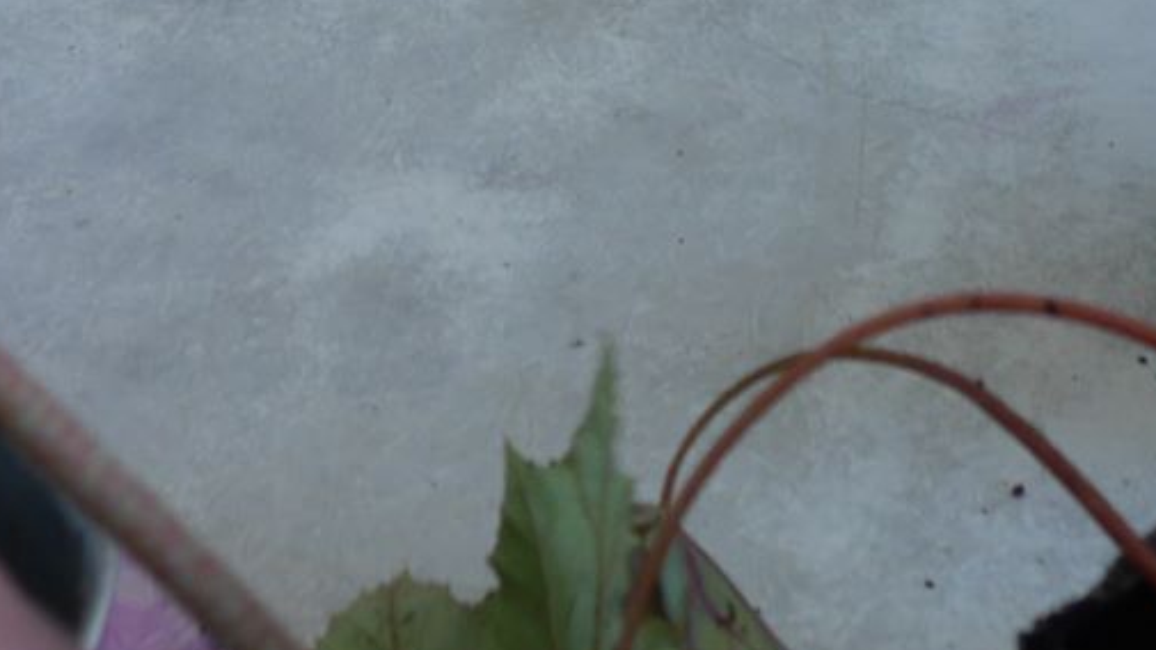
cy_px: -950
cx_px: 525
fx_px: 3647
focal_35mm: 119
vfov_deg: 9.1
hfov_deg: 18.0
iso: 200
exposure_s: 1/100
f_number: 3.6
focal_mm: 15
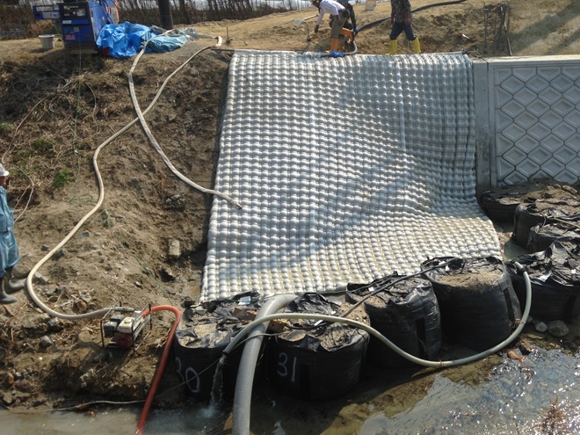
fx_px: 670
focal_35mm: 40
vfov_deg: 35.9
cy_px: 204
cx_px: 343
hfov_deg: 46.6
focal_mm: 4.12
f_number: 2.4
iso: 50
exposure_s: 1/1642
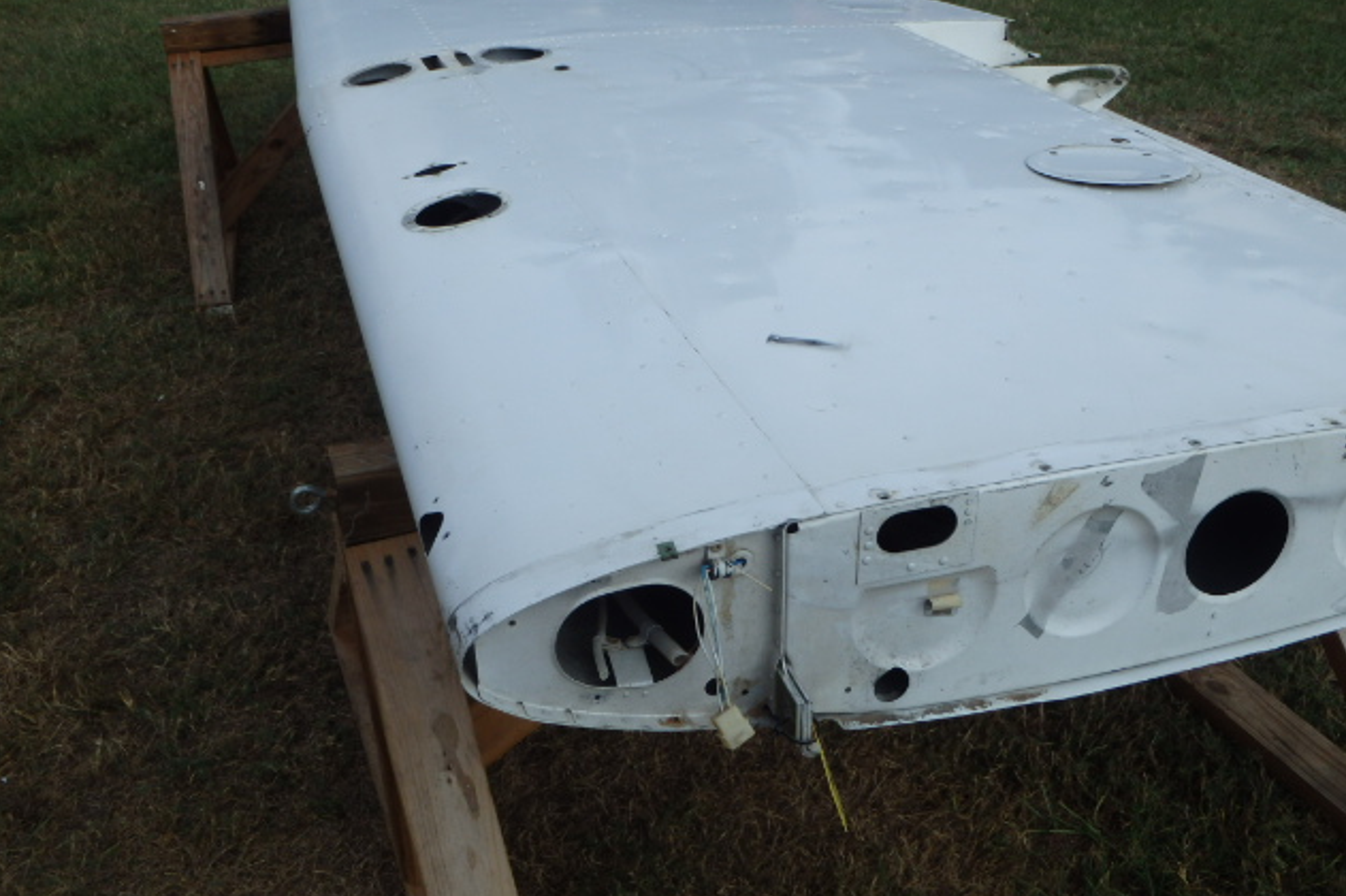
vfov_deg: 35.0
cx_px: 668
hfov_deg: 50.7
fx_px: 1420
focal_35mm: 38
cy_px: 395
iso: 125
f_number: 4.5
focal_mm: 6.4
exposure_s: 1/640
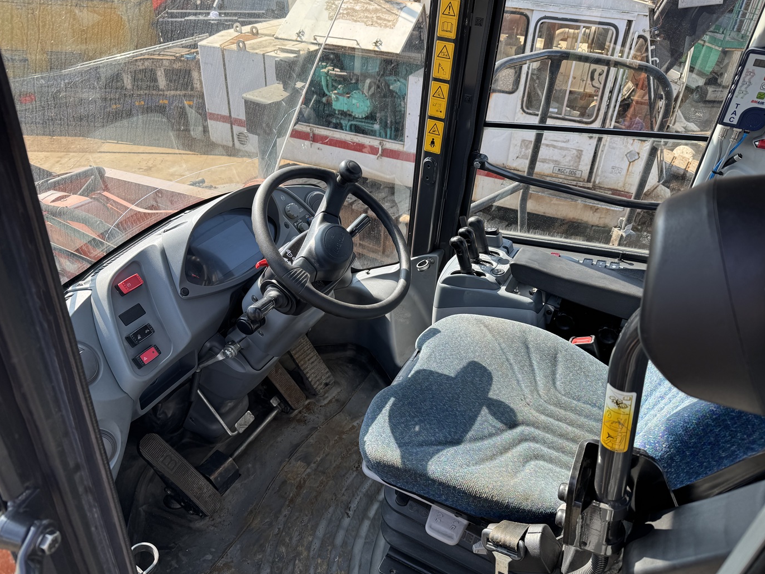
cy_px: 279
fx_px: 552
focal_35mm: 25
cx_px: 384
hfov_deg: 69.4
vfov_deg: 54.9
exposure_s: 1/658
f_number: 1.78
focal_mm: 6.76
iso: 80
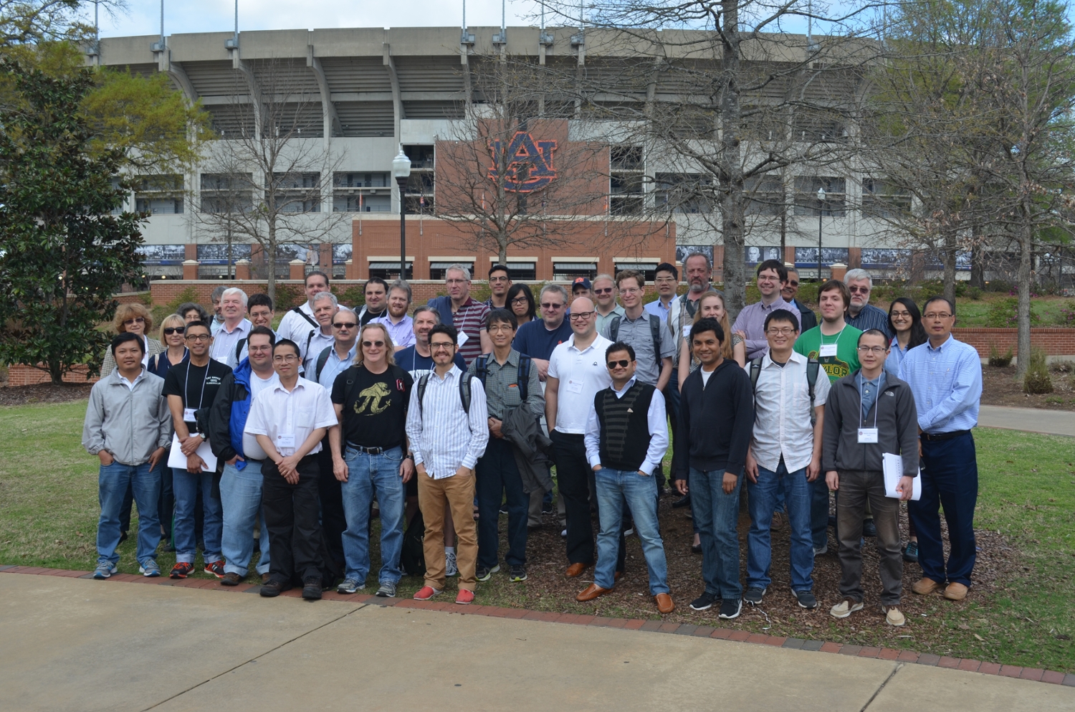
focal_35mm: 39
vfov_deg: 34.1
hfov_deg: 49.6
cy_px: 356
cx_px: 538
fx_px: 1162
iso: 140
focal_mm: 26
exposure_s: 1/250
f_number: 8
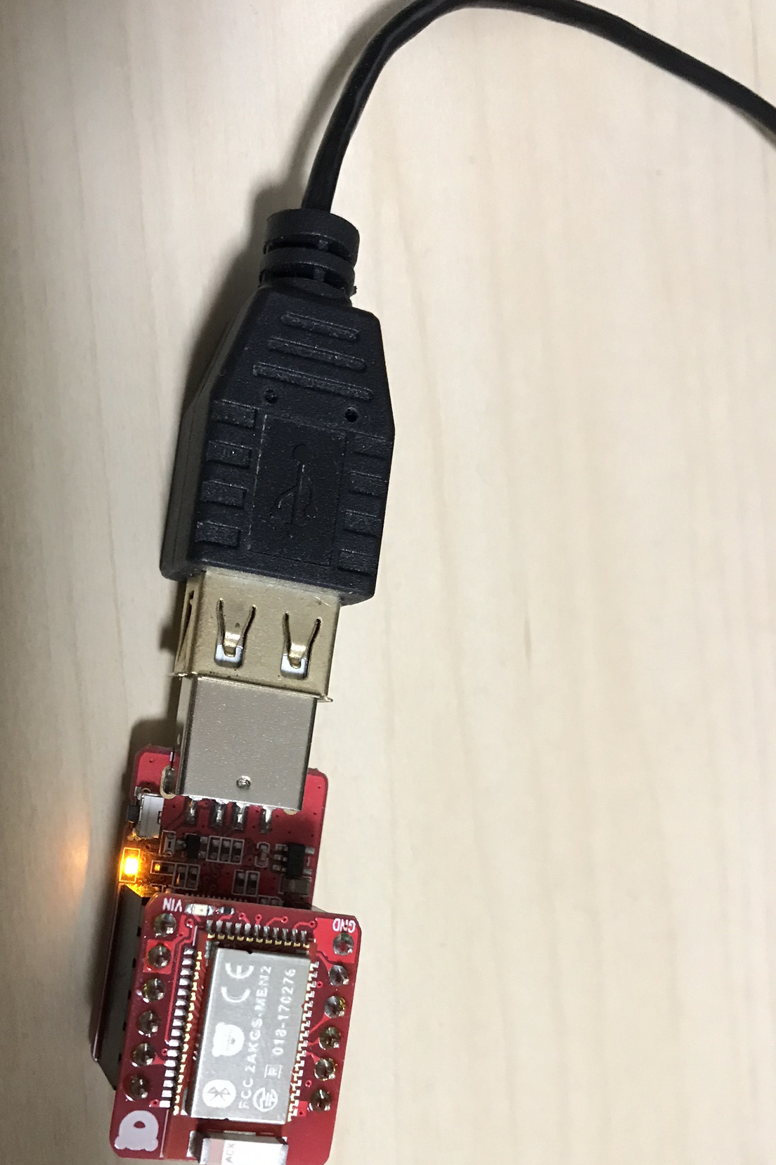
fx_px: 1164
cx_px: 238
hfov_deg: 36.3
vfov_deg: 52.7
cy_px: 714
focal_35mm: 36
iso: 100
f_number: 1.8
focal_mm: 3.99
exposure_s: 1/16
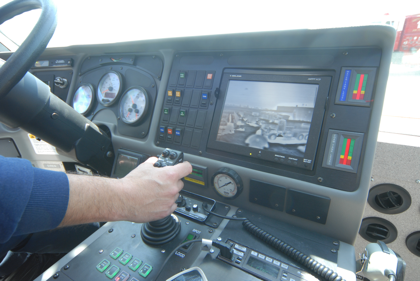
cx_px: 210
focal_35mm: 18
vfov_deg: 67.5
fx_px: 210
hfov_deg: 89.9
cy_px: 140
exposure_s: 1/40
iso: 200
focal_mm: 12
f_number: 5.6
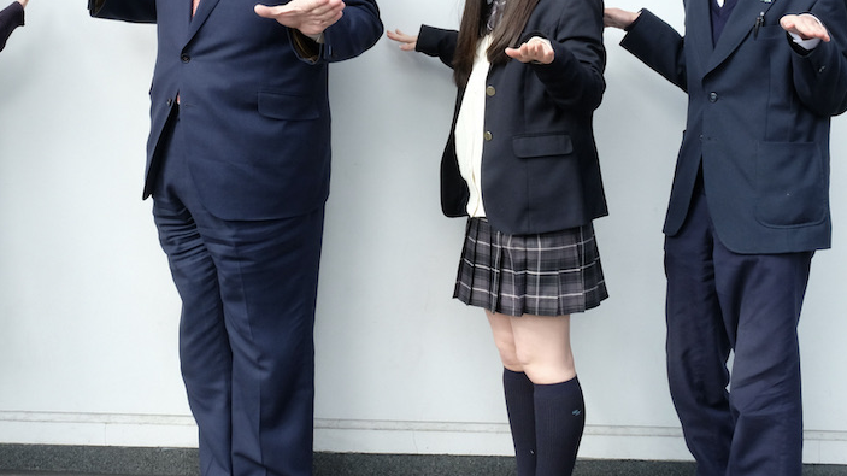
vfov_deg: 20.0
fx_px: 1325
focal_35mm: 59
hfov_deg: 34.6
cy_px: 61
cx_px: 196
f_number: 13
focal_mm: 22
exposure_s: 1/125
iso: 1250
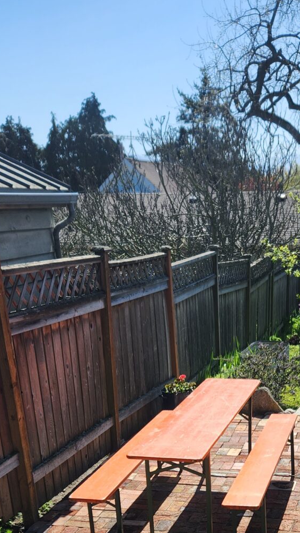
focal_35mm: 51
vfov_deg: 36.3
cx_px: 239
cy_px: 539
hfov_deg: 23.2
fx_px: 721
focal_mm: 5.4
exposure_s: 1/1318
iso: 20
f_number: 1.8
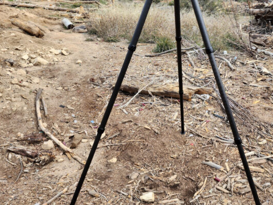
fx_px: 260
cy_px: 85
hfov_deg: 54.3
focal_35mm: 33
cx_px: 181
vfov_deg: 42.8
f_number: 1.8
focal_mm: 6.4
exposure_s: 1/334
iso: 12
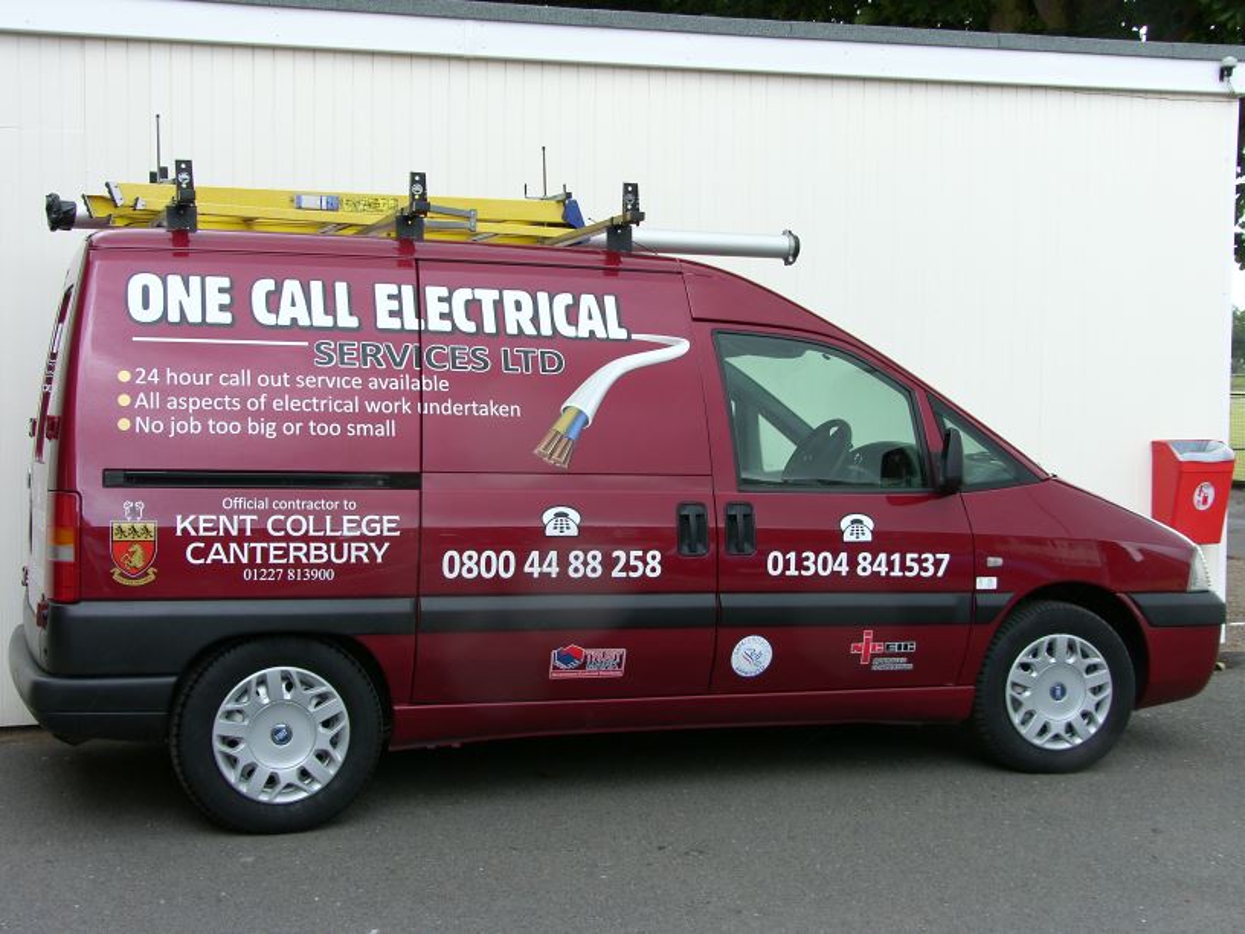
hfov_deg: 38.2
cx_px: 622
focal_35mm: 50
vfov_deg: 29.1
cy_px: 467
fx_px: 1798
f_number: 3.5
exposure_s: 1/100
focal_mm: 12.9
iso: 50
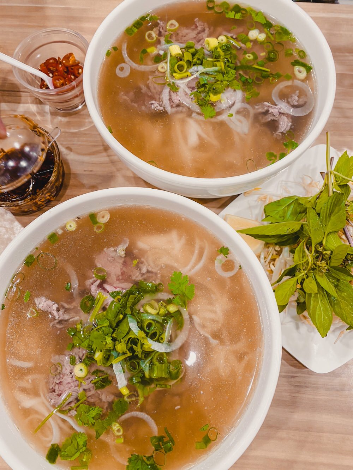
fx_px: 353
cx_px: 176
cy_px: 235
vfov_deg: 67.3
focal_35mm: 26
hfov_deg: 53.1
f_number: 1.8
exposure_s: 1/50
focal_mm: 4.25
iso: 80
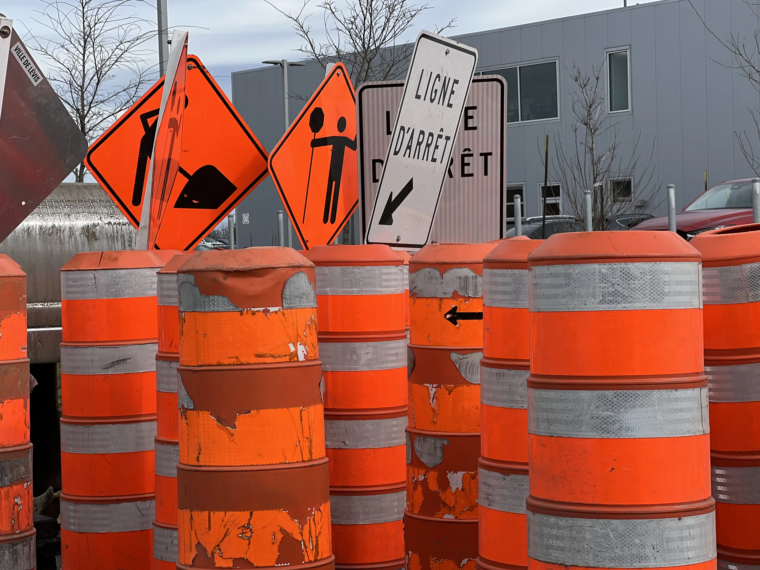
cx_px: 380
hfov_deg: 25.3
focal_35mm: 77
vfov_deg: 19.1
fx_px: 1691
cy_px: 285
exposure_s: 1/481
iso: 32
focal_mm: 9
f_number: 2.8
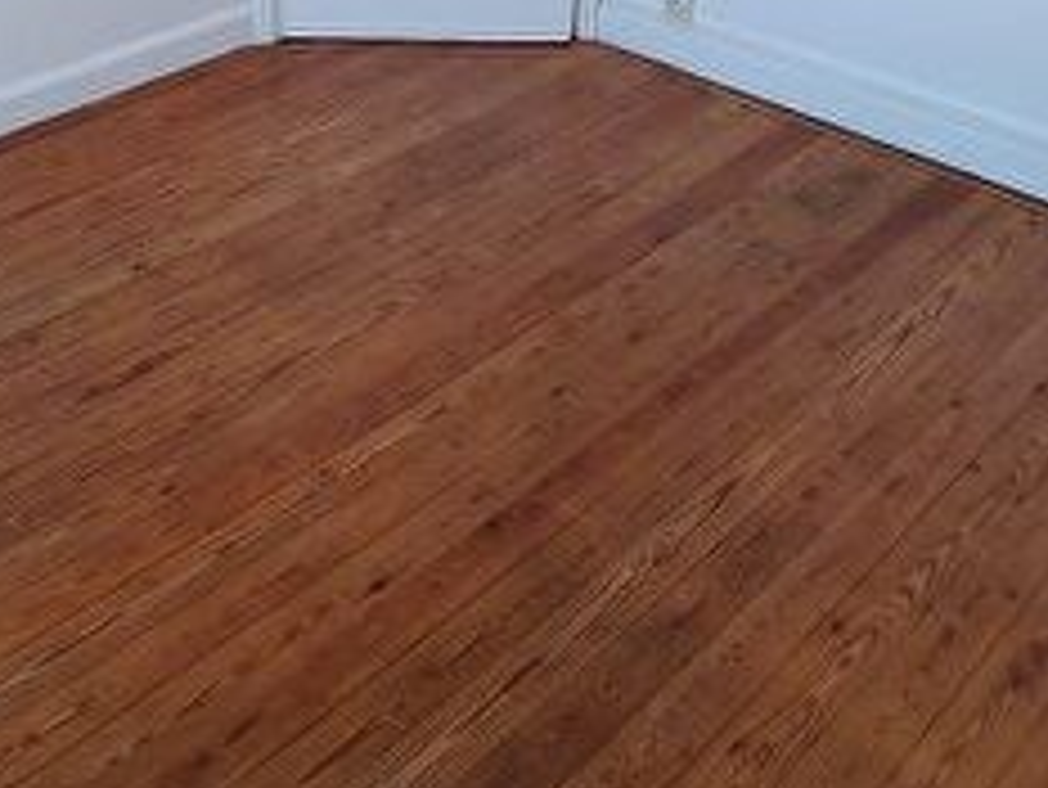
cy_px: -92
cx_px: 252
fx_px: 1454
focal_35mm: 48
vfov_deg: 27.5
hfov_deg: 38.5
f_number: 2.2
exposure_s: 1/49.9
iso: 57
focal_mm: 1.65
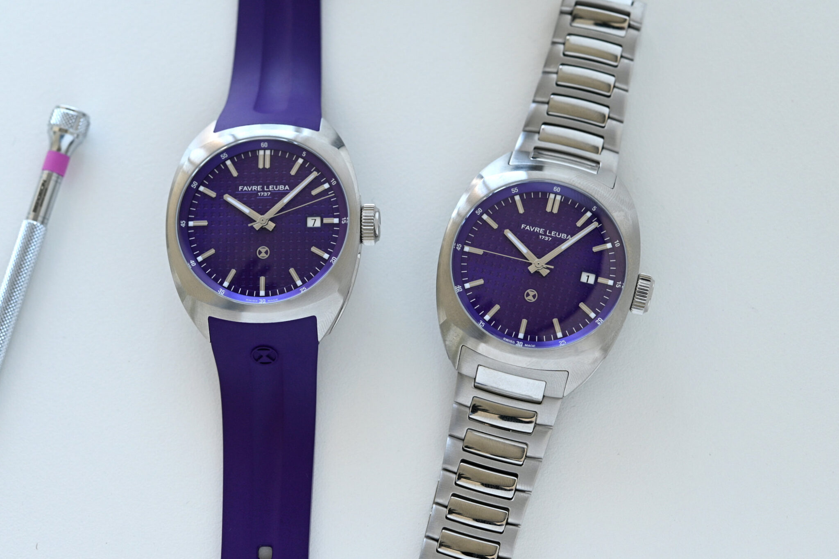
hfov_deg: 33.4
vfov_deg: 22.6
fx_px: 1398
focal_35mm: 60
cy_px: 280
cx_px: 420
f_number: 7.1
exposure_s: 1/200
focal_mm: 60
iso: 800
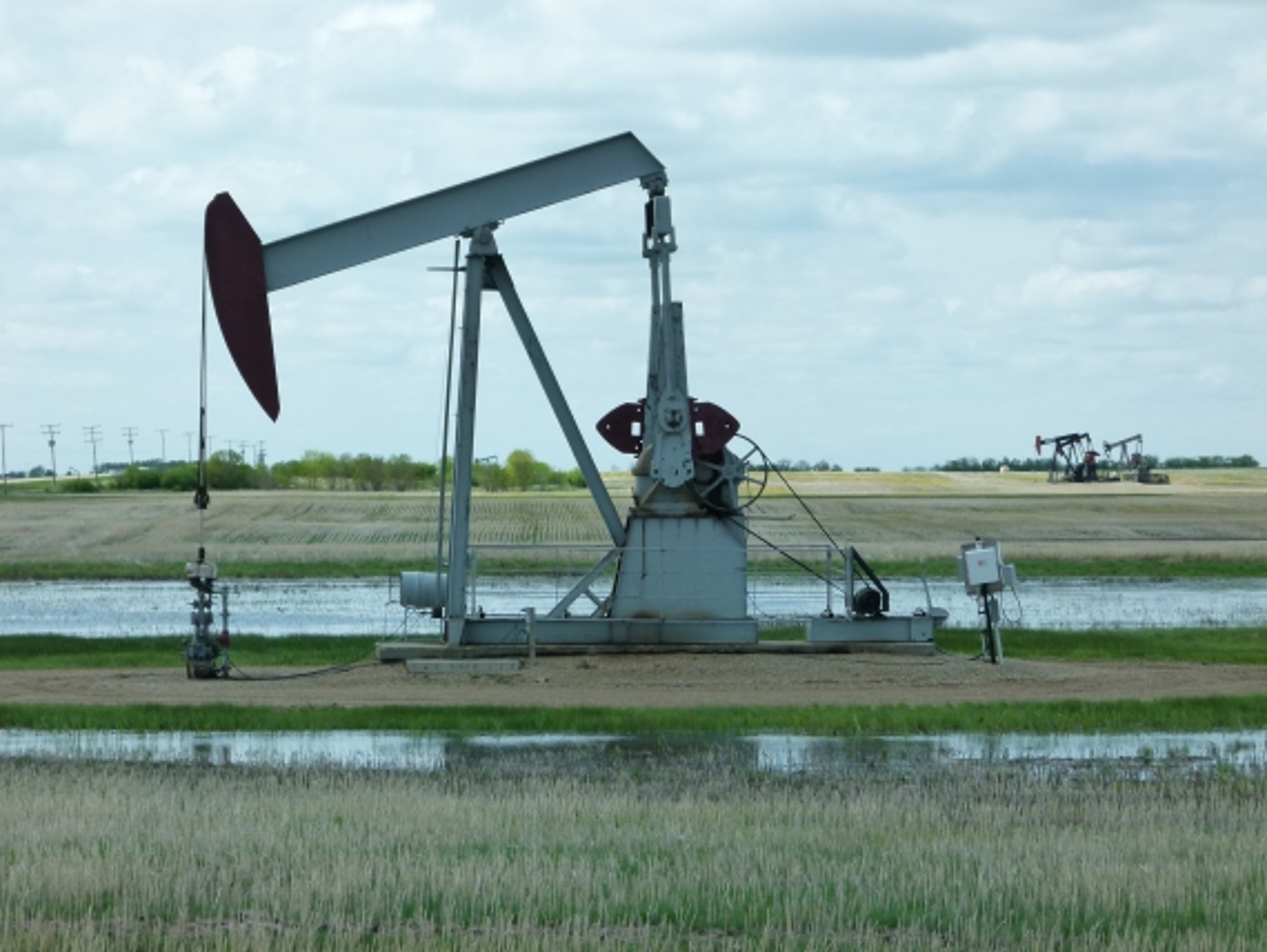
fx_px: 5639
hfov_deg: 12.8
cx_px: 634
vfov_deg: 9.6
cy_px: 476
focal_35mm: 154
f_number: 4
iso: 160
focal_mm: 27.8
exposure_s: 1/1000
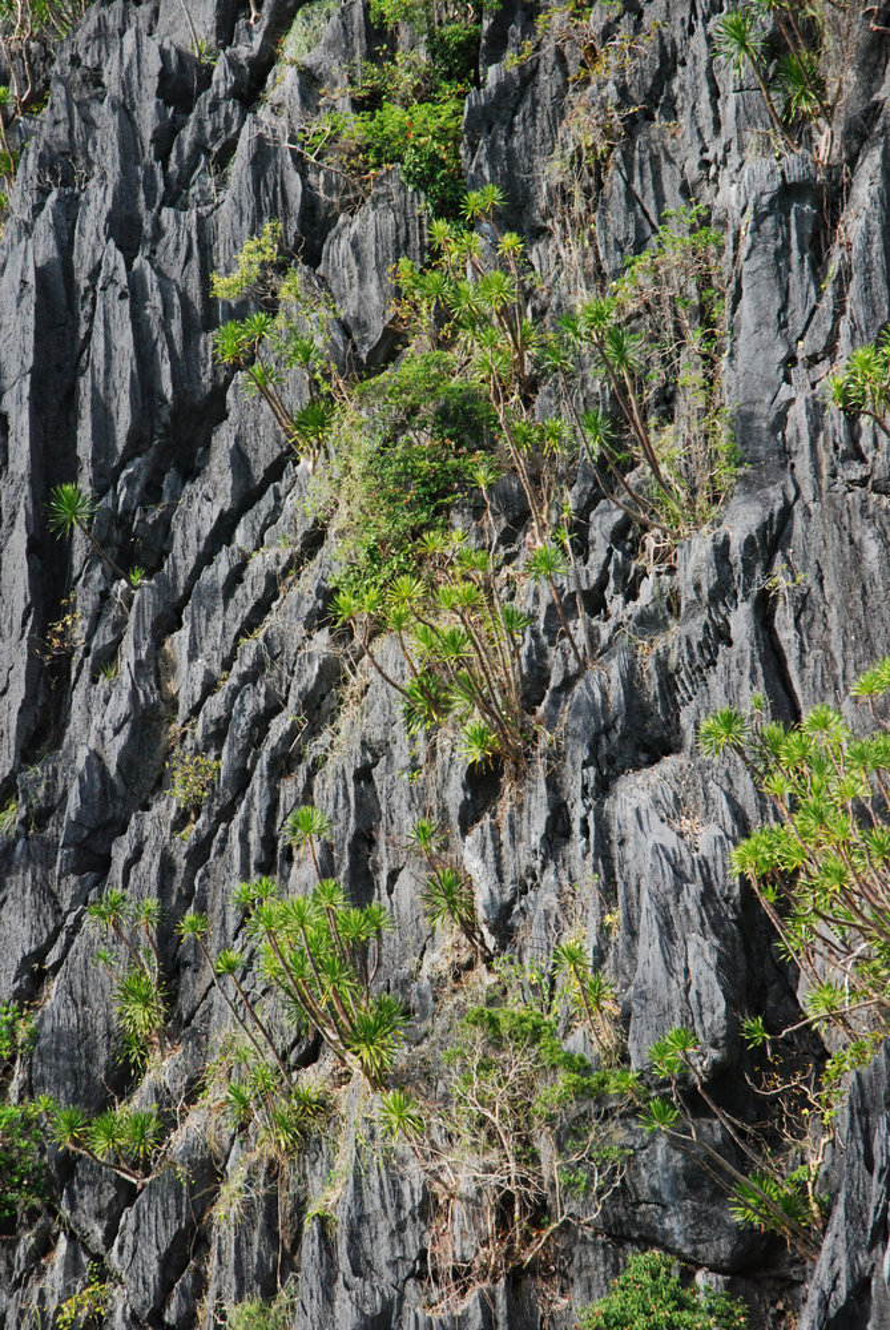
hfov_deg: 13.1
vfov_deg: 19.4
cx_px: 445
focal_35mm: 105
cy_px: 665
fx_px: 3884
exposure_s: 1/1000
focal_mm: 70
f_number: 8
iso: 1250
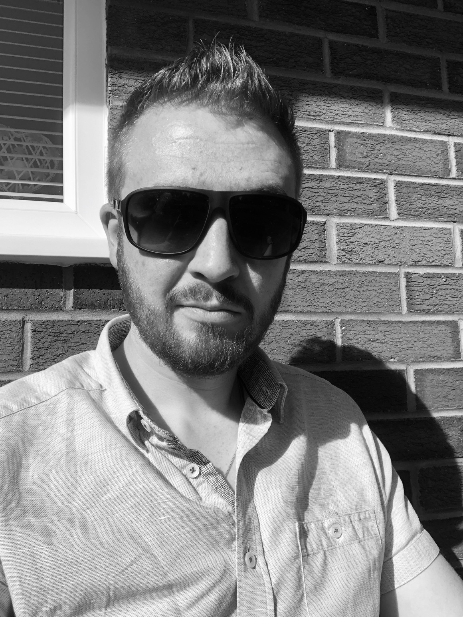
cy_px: 308
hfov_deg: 44.2
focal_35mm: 32
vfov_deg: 56.8
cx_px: 232
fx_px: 570
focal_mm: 2.87
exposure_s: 1/758
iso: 20
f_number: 2.2
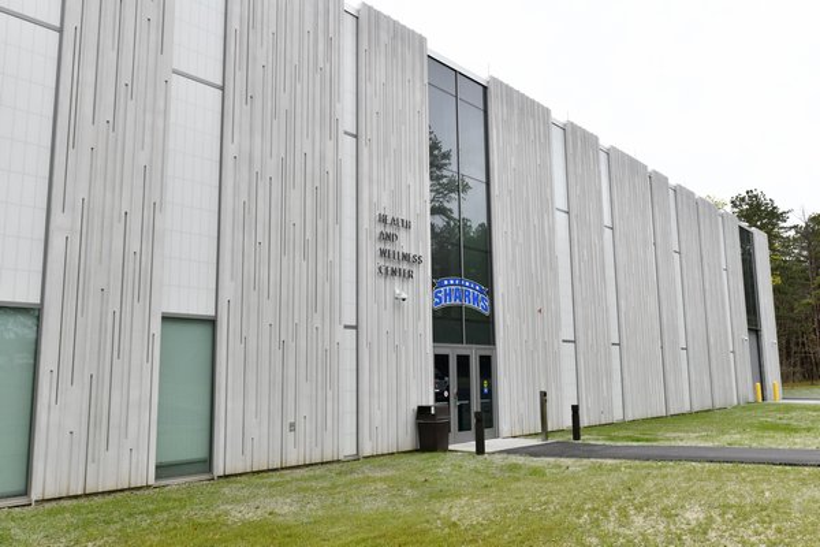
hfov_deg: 61.9
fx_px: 683
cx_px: 410
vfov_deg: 43.6
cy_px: 274
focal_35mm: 30
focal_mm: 30
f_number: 10
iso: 500
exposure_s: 1/400
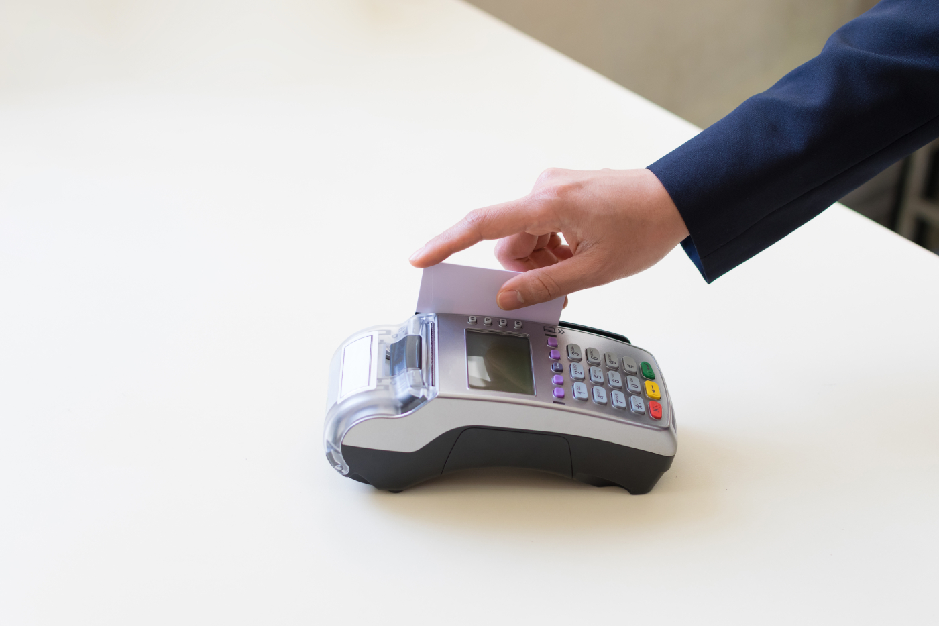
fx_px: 1369
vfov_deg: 25.7
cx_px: 470
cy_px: 313
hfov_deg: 37.9
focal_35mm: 52
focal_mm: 35
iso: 400
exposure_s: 1/125
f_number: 2.8
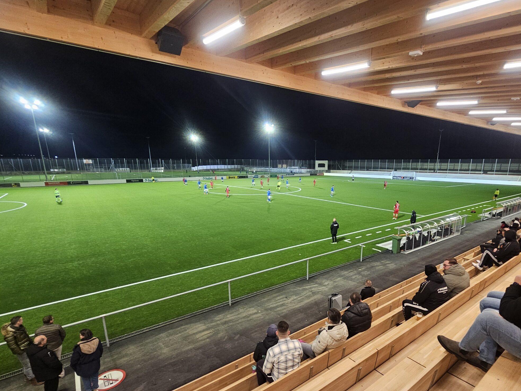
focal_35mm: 17
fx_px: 256
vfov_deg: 74.1
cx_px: 297
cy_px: 230
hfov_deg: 90.5
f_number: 2.2
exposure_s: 1/33
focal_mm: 2.2
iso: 320
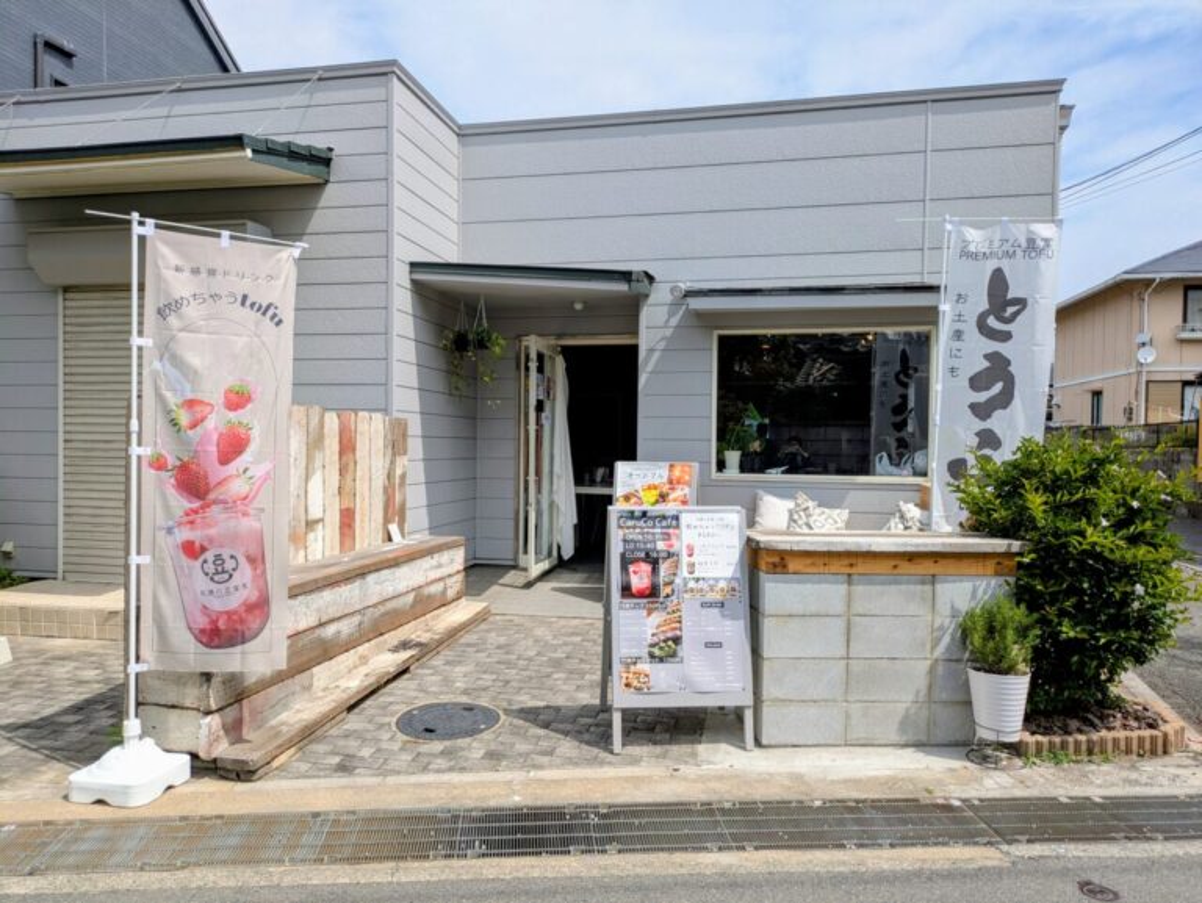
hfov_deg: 69.4
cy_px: 452
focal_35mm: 25
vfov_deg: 54.9
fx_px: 869
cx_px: 601
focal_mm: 5.43
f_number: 1.89
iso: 47
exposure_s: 1/2632
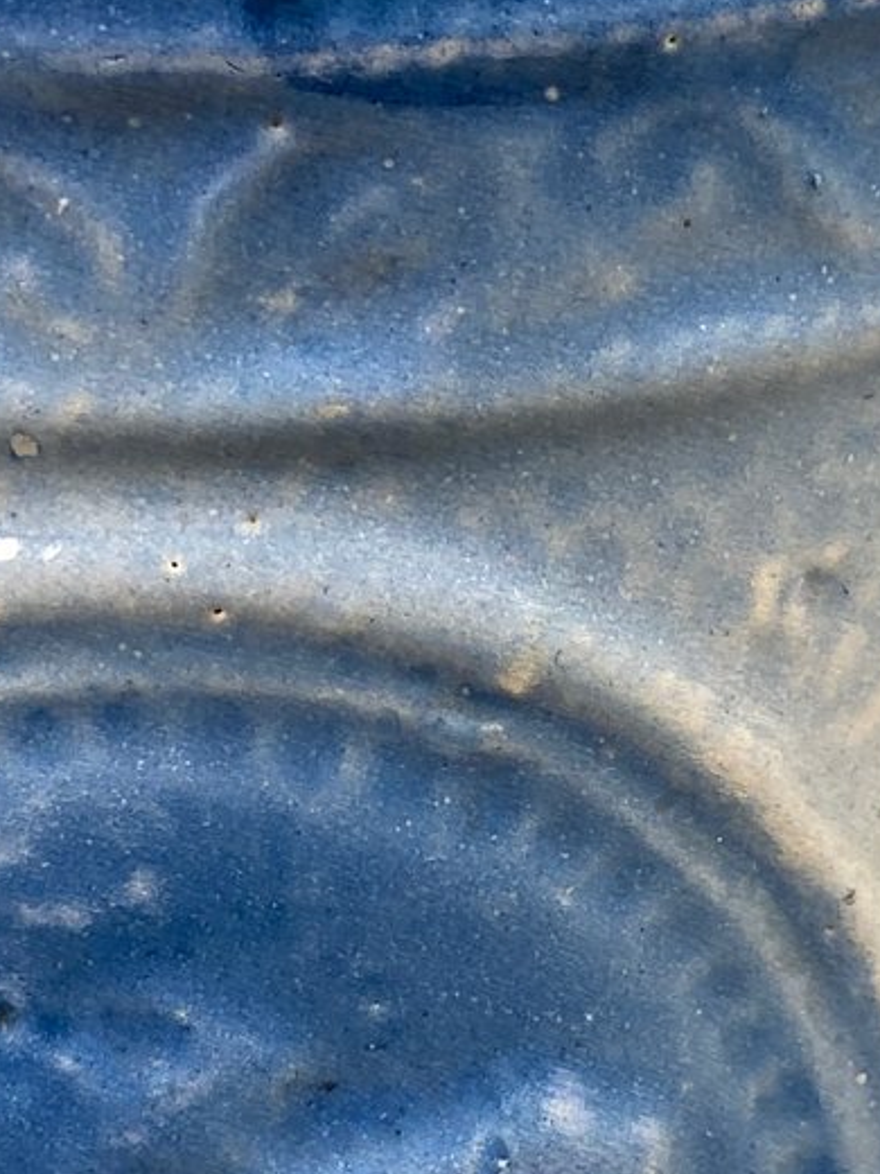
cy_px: 869
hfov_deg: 14.8
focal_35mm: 100
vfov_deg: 19.5
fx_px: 3390
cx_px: 363
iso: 100
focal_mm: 4.25
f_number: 1.8
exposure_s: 1/120
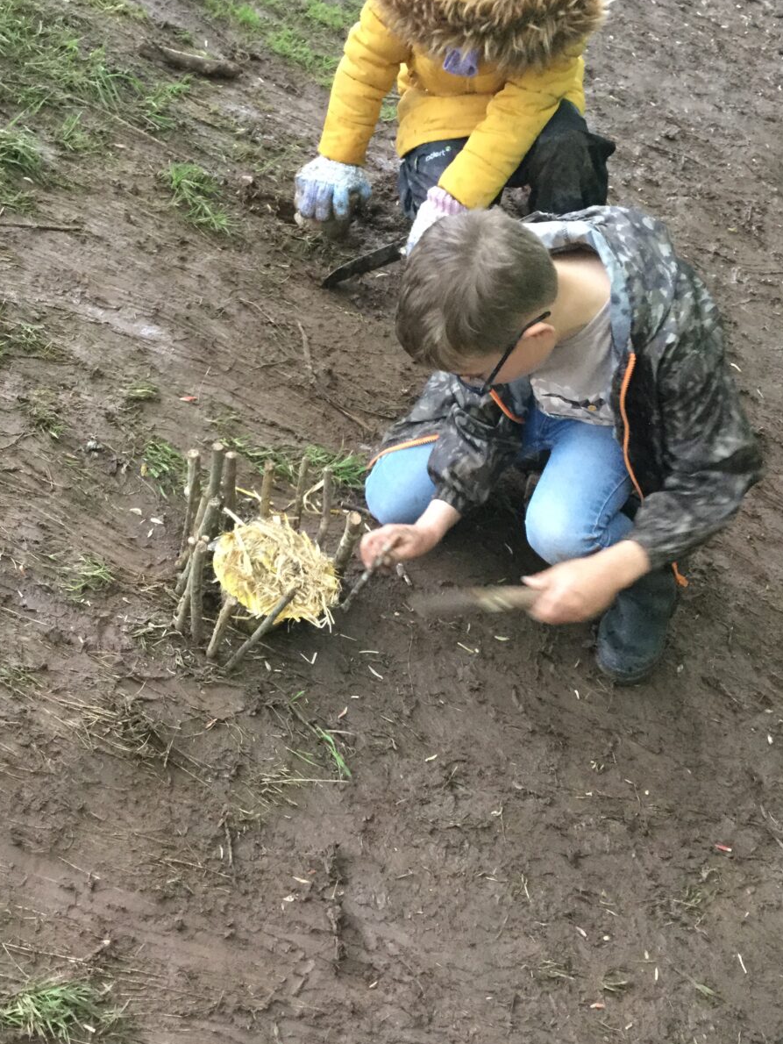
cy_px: 397
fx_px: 1206
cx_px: 358
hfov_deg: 35.9
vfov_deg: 46.4
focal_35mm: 40
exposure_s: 1/33
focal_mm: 3.3
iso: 200
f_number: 2.4
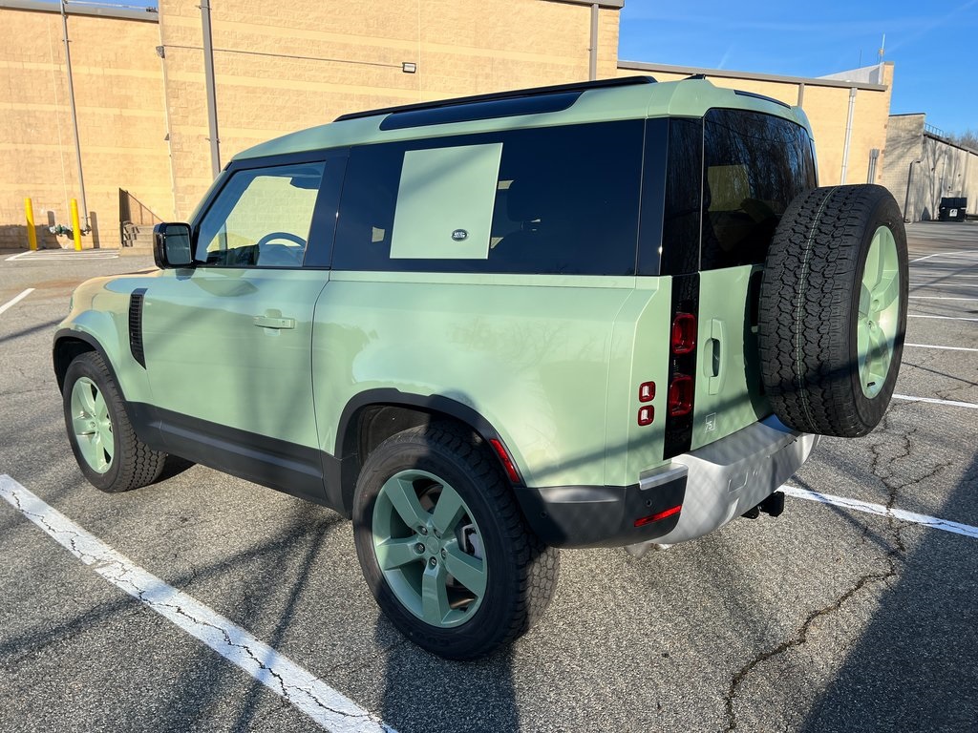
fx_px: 735
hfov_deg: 67.3
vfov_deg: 53.1
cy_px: 366
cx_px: 489
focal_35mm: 26
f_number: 1.5
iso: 50
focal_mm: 5.7
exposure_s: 1/2404
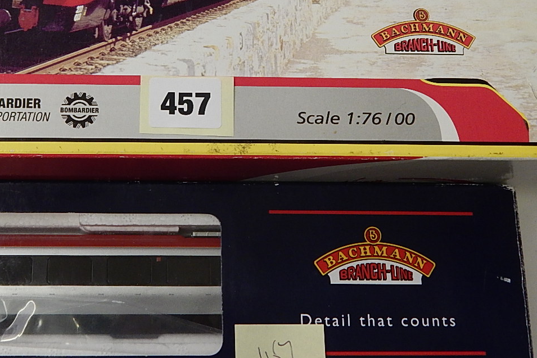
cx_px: 168
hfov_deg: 32.5
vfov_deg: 22.0
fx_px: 910
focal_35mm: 61
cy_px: 74
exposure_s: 1/30
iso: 280
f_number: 3.3
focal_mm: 6.1
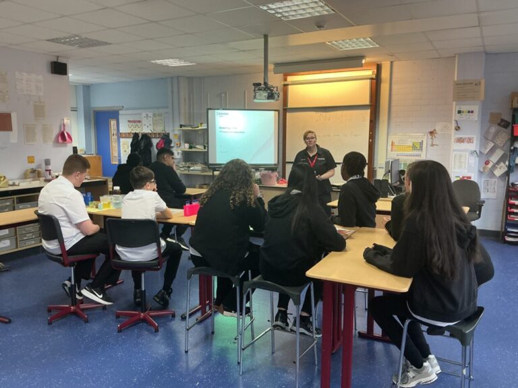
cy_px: 194
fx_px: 434
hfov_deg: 61.7
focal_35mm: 29
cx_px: 259
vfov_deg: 48.2
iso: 125
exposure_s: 1/60
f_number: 1.8
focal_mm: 3
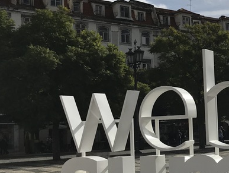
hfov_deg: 24.2
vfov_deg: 19.9
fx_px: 490
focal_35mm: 74
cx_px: 264
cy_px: 114
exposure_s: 1/6410
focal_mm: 3.99
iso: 20
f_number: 1.8
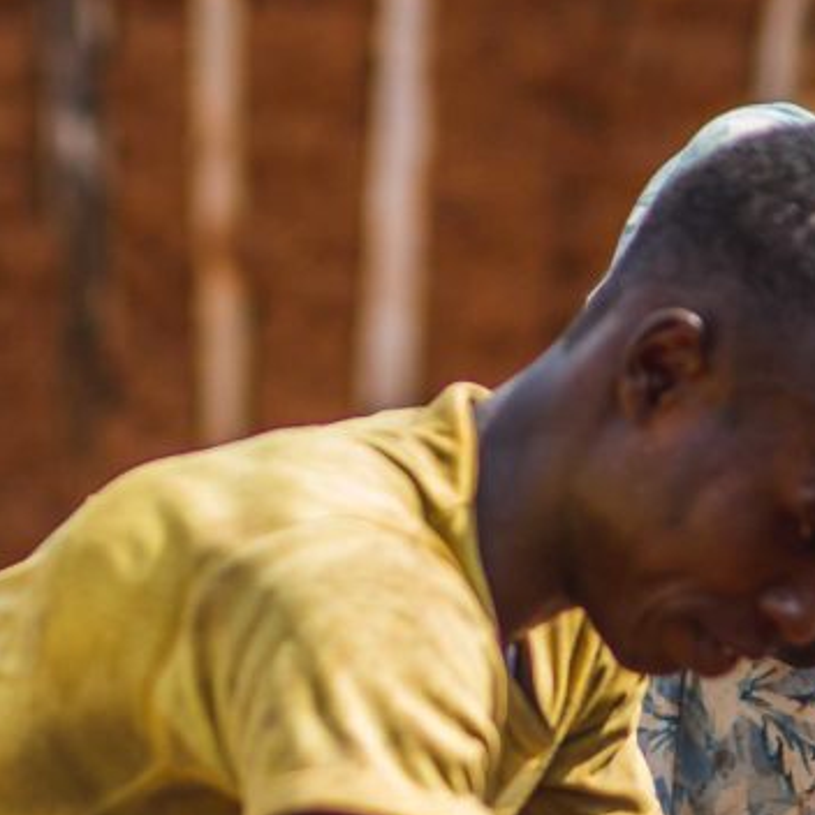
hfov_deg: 7.5
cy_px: 792
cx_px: 218
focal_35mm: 232
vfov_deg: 7.5
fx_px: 6180
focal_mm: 50
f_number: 1.6
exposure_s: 1/4000
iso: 125
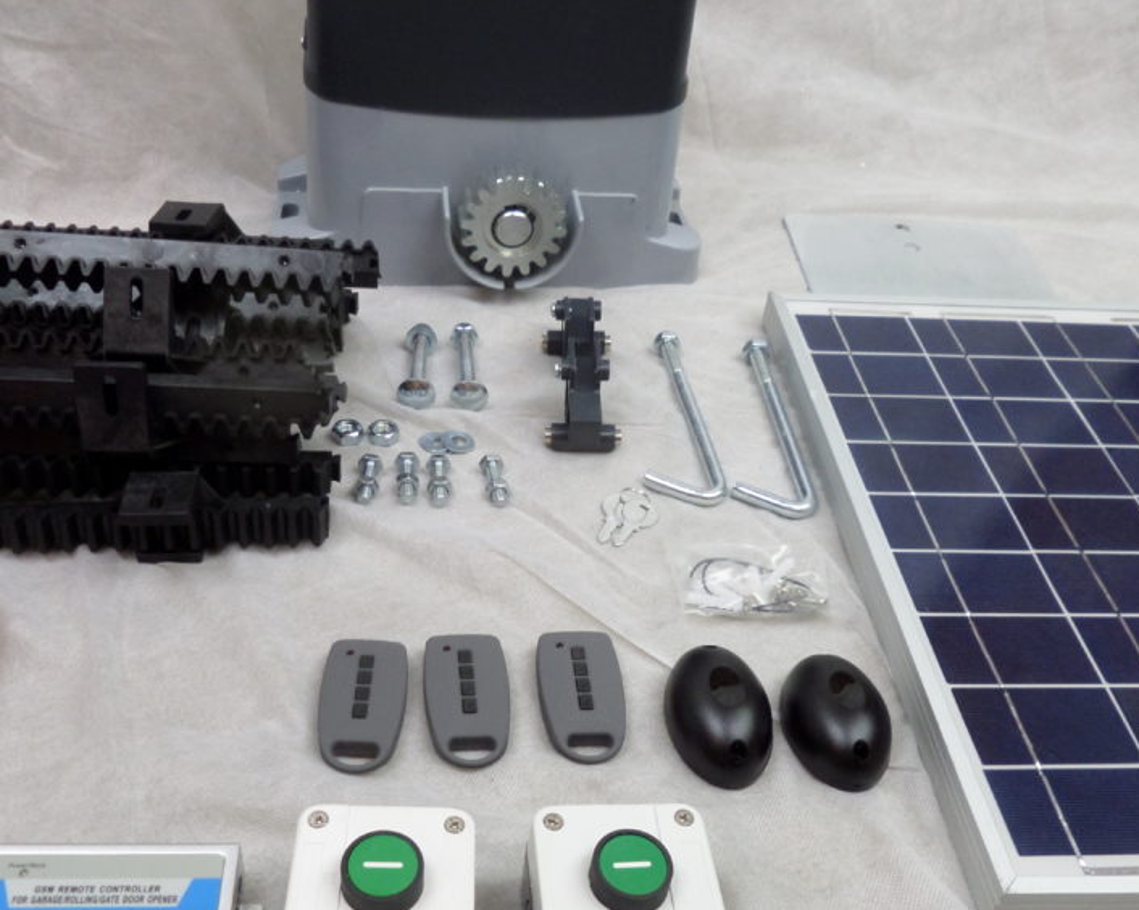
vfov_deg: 43.1
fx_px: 1146
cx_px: 503
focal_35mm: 34
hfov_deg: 52.7
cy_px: 539
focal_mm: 4.3
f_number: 3.1
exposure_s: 1/30
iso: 160
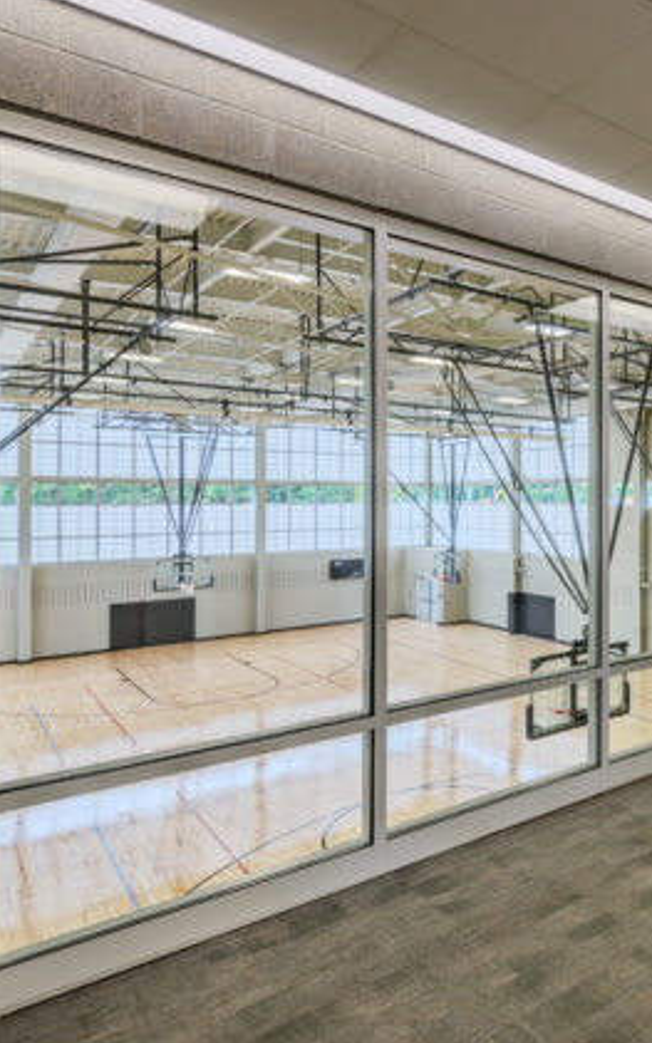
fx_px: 711
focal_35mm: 25
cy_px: 529
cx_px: 640
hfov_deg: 43.0
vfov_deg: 72.6
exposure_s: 1/200
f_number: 9
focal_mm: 16
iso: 100
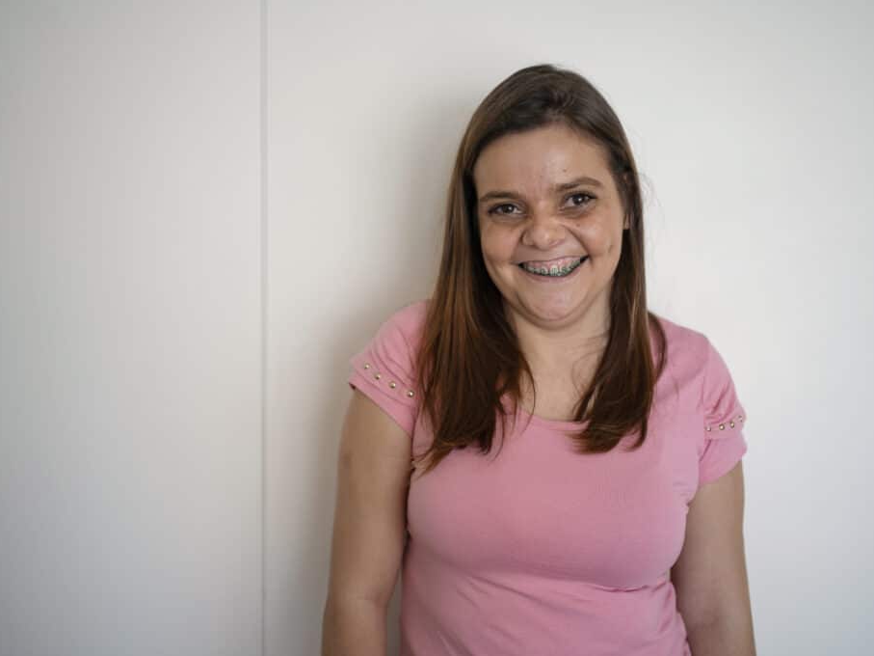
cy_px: 328
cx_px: 441
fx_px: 959
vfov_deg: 37.7
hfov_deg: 49.0
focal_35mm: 38
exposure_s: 1/200
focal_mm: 35
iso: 160
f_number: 1.8
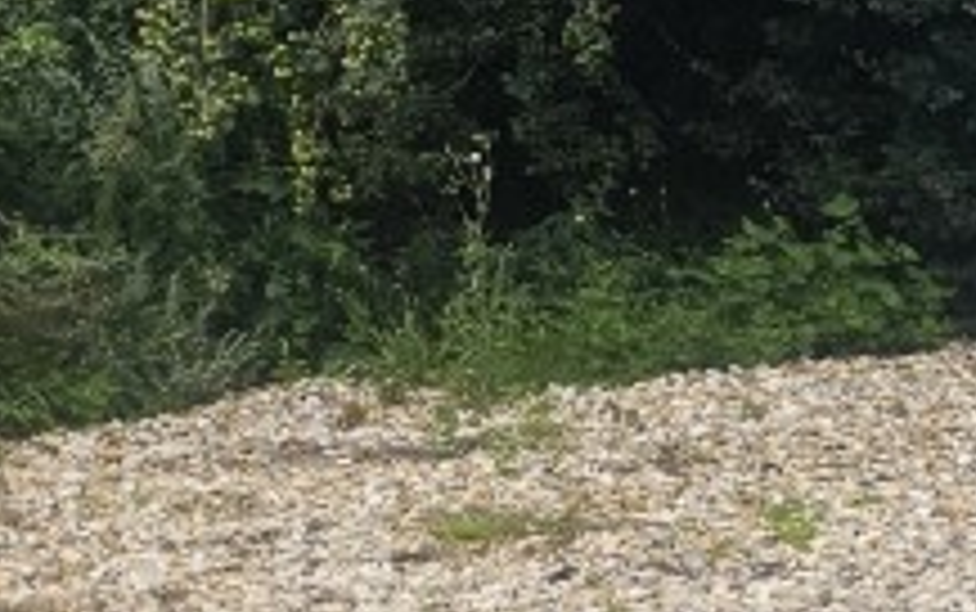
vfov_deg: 11.0
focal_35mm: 115
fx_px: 3061
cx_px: 2289
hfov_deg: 13.6
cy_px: 909
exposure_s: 1/1053
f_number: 1.8
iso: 50
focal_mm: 5.4
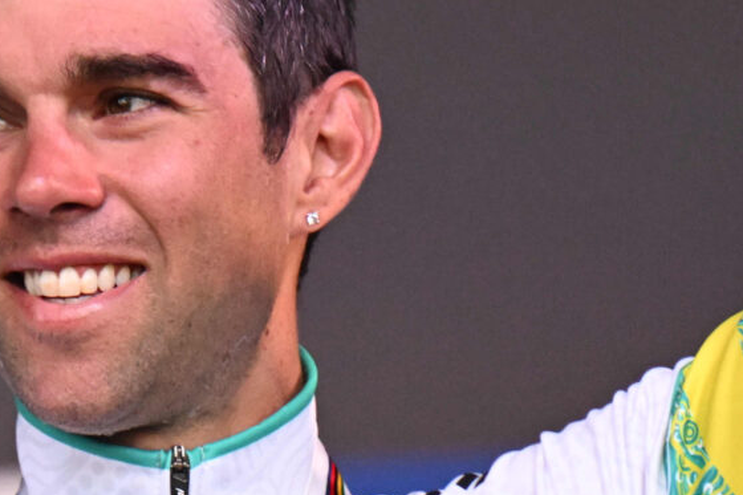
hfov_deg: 1.4
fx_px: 30184
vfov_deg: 0.9
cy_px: 470
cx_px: 86
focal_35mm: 1463
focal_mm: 400
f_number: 5.6
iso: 5600
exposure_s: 1/1000
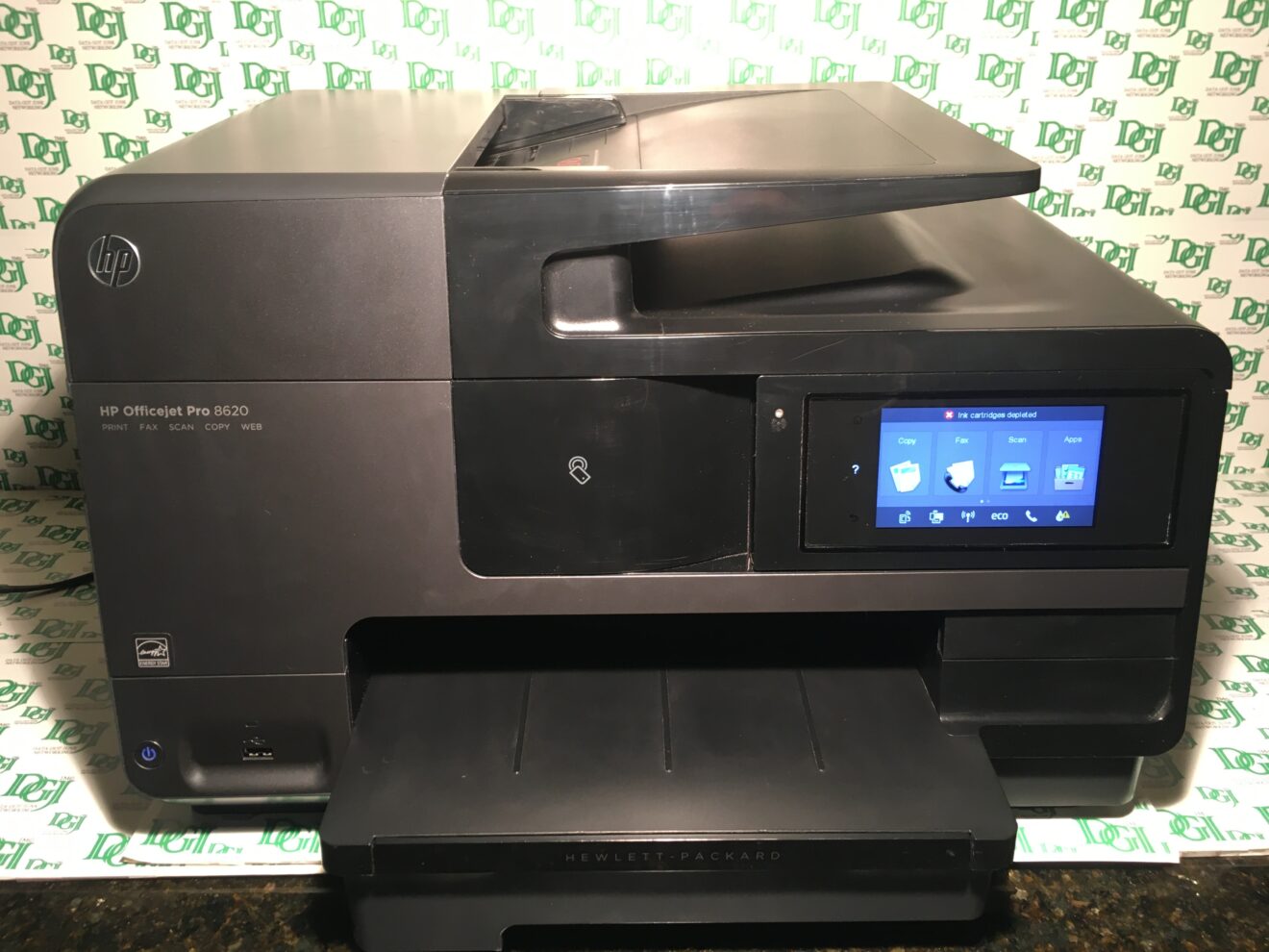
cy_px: 476
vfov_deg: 48.2
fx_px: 1063
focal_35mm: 29
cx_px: 634
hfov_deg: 61.7
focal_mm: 4.15
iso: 64
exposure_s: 1/30
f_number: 2.2
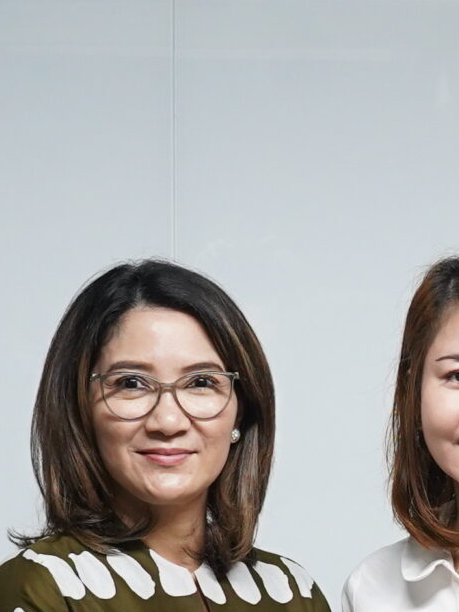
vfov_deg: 10.8
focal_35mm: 181
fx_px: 3200
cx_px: 646
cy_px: 660
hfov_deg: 8.1
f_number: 5
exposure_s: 1/60
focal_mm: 30
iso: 1600
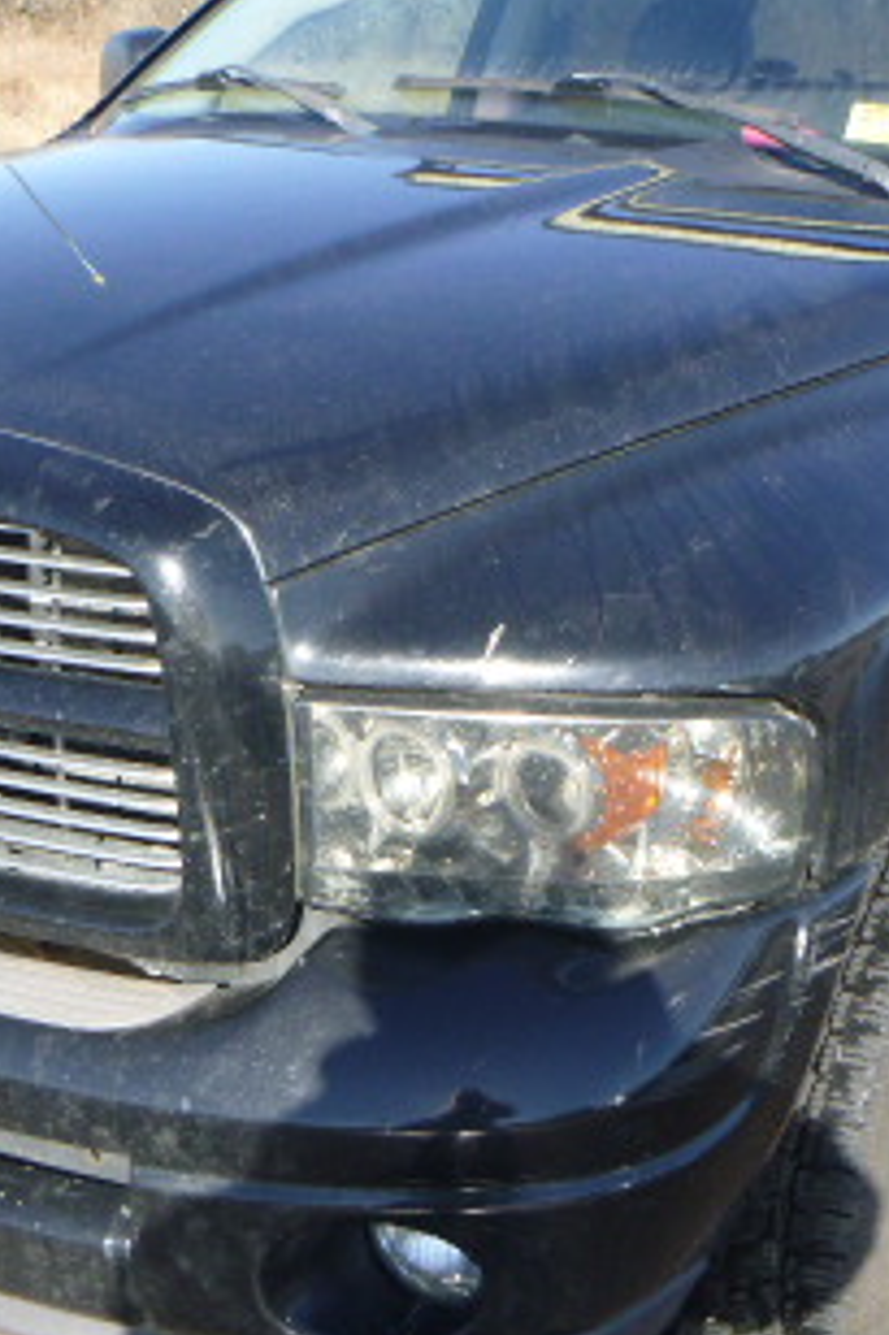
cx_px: 520
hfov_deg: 25.0
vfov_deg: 36.9
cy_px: 685
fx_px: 2002
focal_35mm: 54
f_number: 3.9
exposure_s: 1/200
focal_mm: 4.5
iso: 100
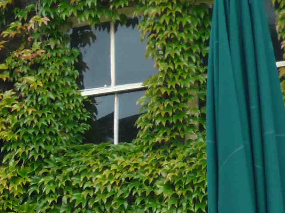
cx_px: -173
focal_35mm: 257
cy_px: 286
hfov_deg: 7.5
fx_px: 2115
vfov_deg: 5.7
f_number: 4.9
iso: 100
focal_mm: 12.2
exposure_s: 1/80
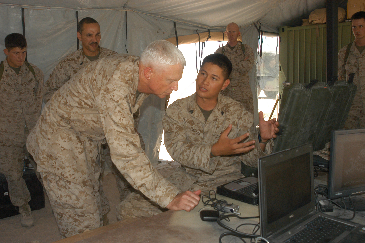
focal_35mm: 36
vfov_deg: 36.8
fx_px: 365
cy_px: 122
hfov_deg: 53.2
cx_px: 182
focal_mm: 24
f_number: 10
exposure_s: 1/160
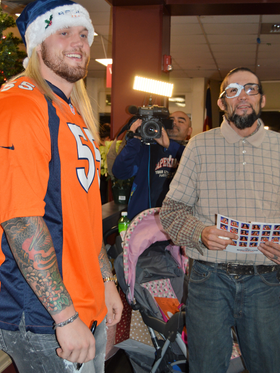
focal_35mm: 51
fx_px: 545
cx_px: 140
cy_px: 168
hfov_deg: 28.8
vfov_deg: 37.8
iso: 450
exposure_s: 1/60
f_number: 4.2
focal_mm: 31
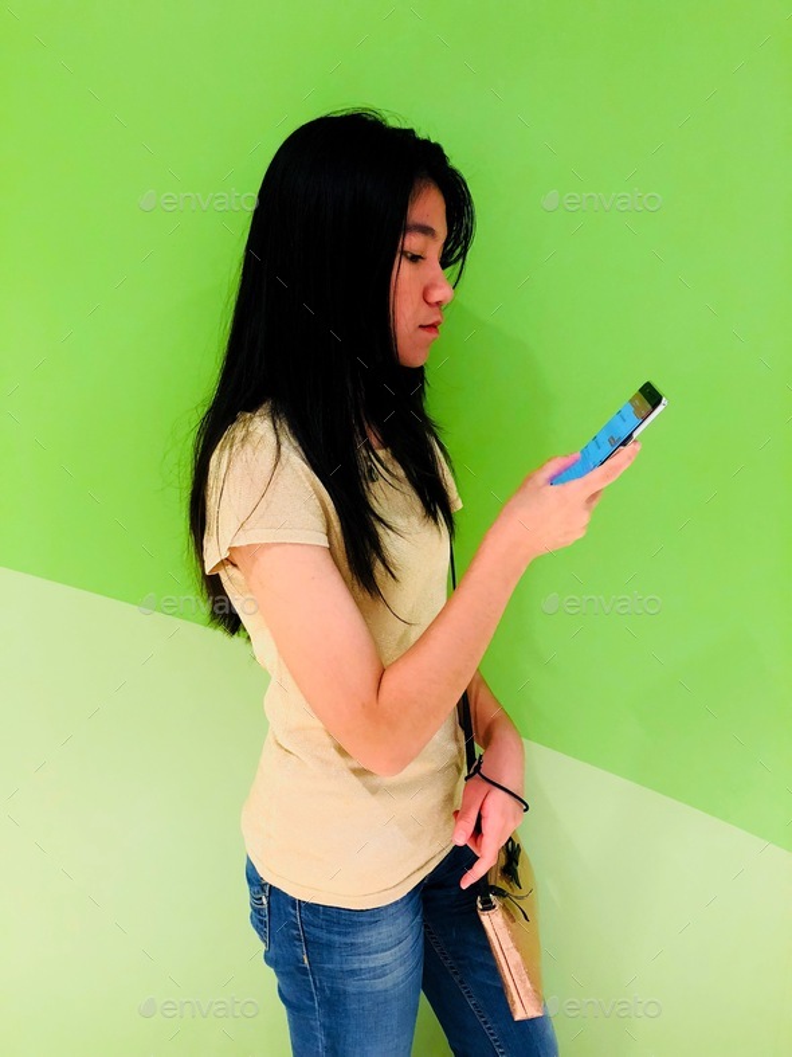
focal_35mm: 28
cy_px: 528
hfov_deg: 49.7
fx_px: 854
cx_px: 396
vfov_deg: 63.5
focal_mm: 3.99
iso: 100
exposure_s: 1/17
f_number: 1.8
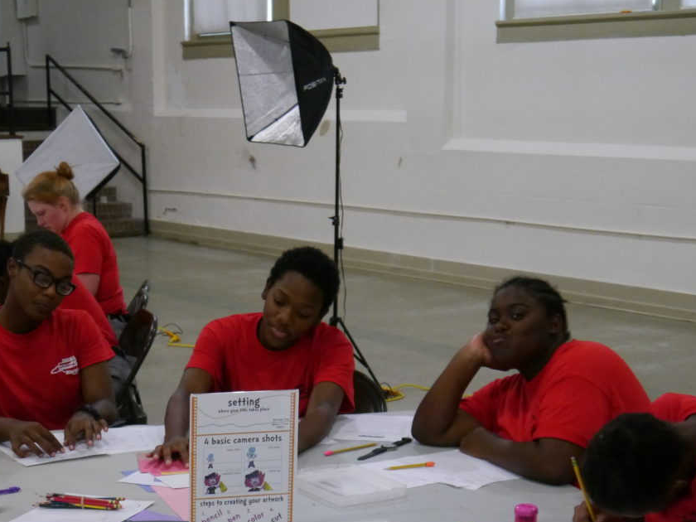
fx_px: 1448
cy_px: 445
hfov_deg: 26.8
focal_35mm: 72
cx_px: 215
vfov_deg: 20.1
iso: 1600
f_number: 4.3
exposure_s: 1/50
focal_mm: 21
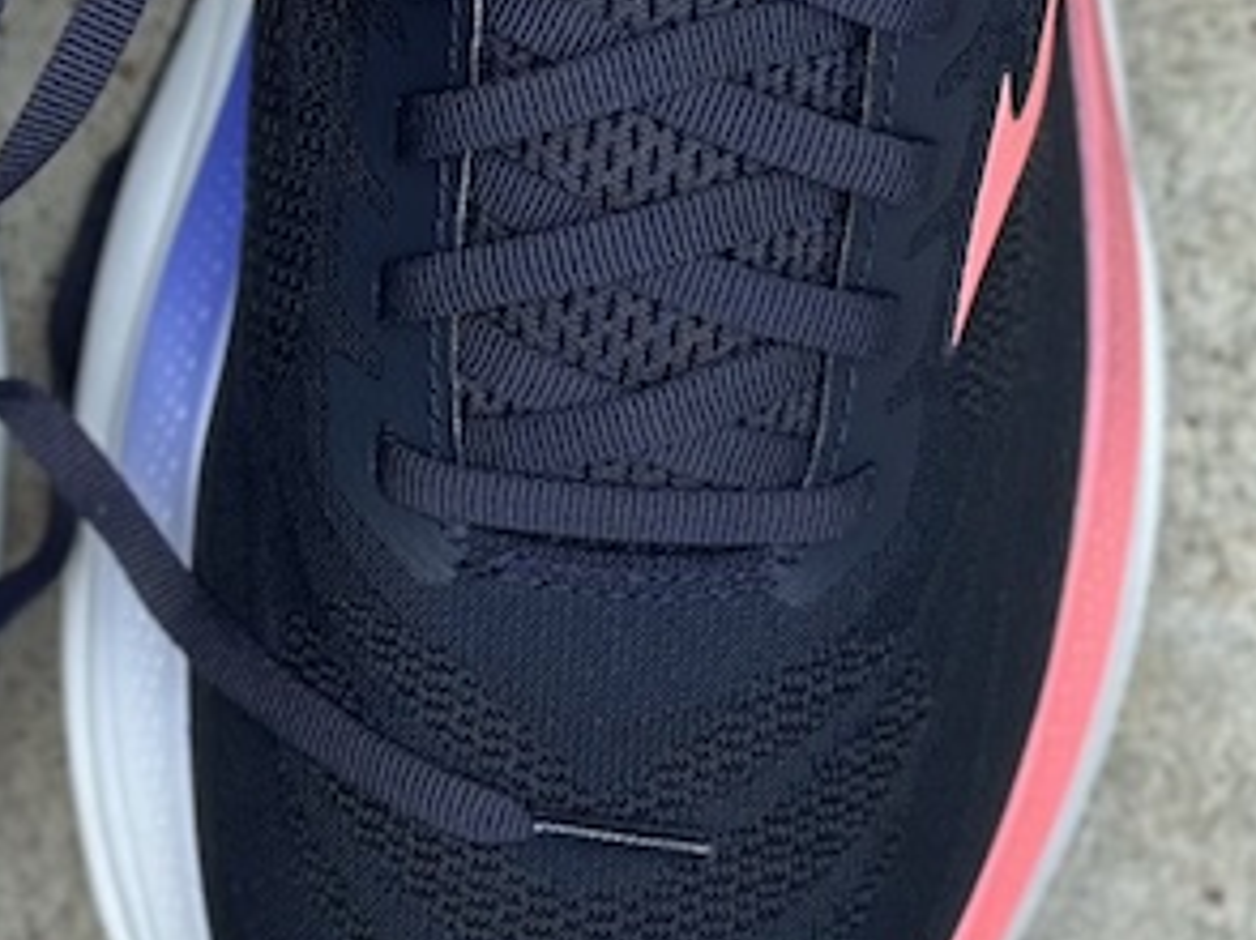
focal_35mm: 196
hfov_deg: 10.0
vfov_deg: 7.5
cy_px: -90
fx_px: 7106
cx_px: 21
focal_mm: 6.86
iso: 80
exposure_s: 1/1095
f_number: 1.78
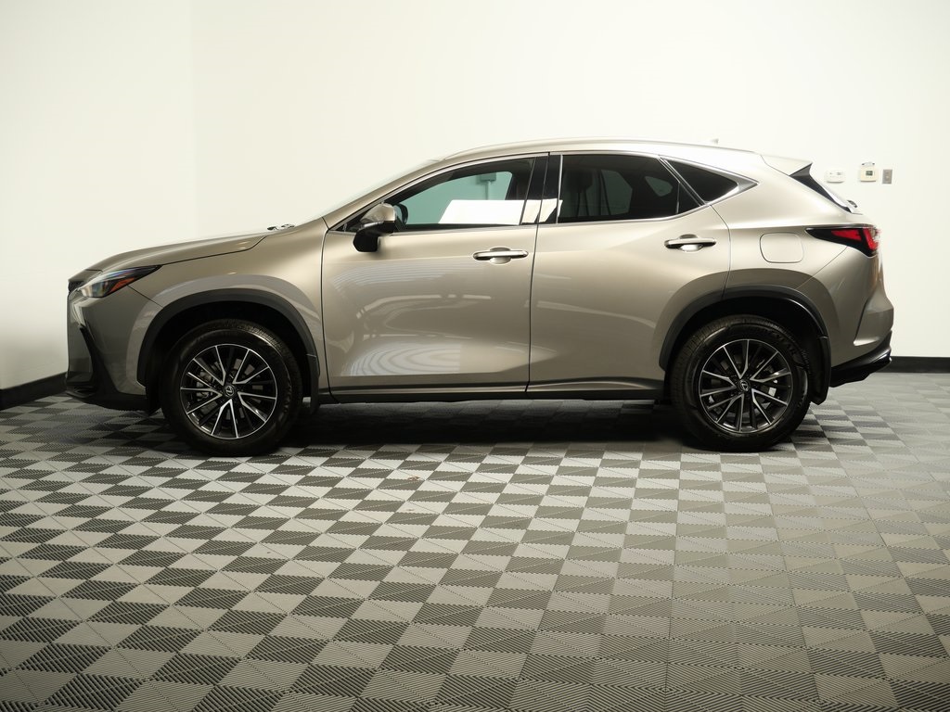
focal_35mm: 44
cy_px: 356
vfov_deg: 32.9
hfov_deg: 42.9
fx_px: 1208
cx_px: 475
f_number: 5.6
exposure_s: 1/200
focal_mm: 22
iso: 250
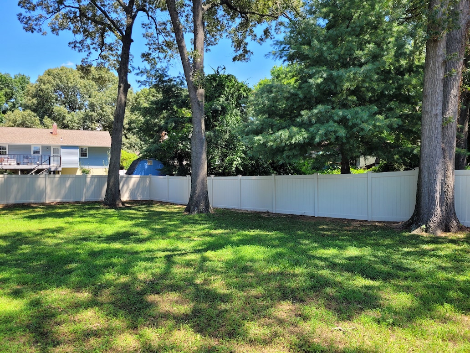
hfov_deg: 67.3
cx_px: 235
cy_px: 176
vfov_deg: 53.1
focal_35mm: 26
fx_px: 353
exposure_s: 1/544
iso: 40
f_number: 1.8
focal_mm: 5.4
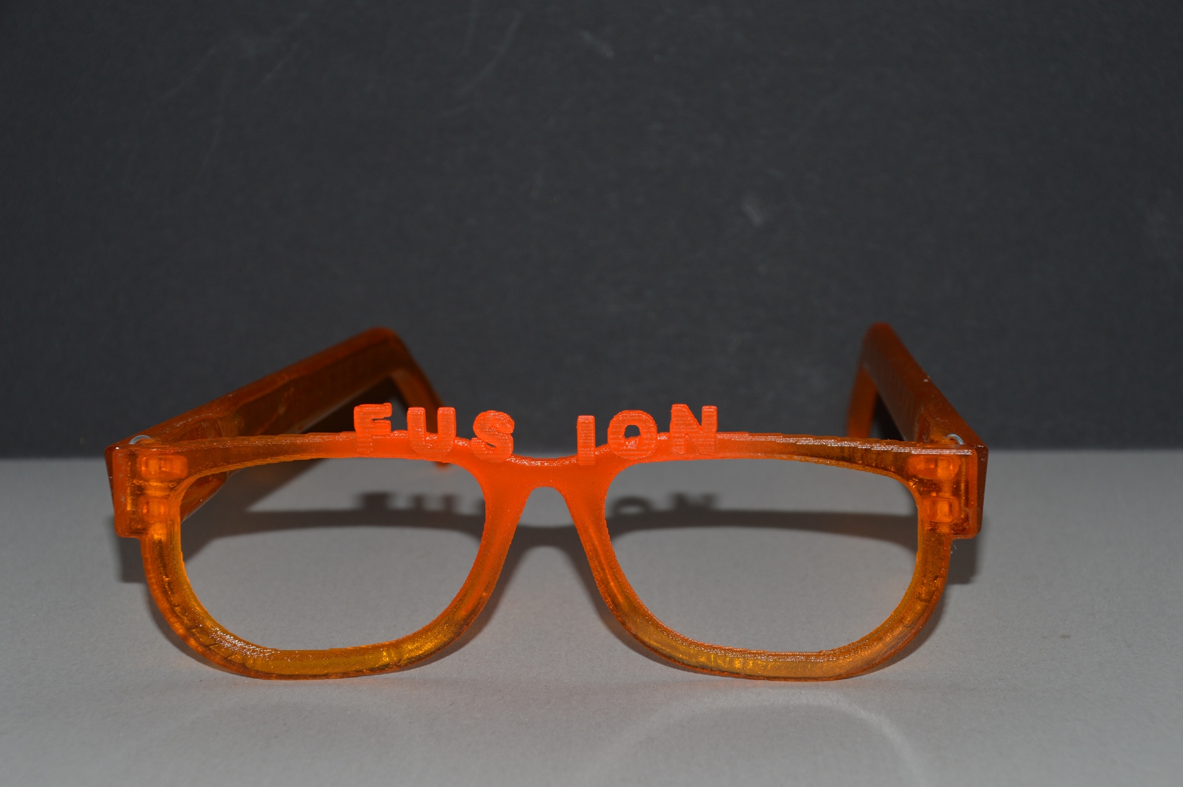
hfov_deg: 19.5
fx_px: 3447
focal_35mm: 105
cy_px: 394
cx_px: 592
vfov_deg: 13.0
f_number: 8
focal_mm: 70
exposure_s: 1/60
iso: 100
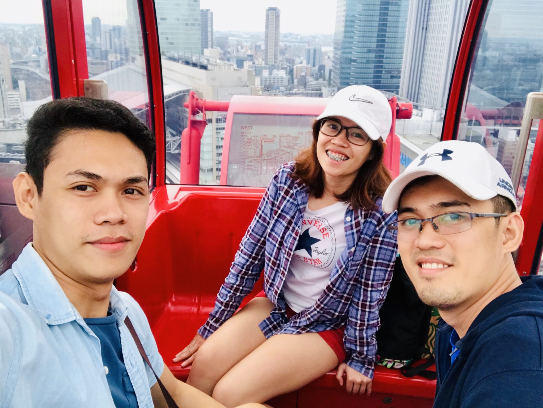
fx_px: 502
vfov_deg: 44.2
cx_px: 272
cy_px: 204
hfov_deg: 56.8
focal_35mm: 32
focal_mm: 2.87
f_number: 2.2
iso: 32
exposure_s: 1/120
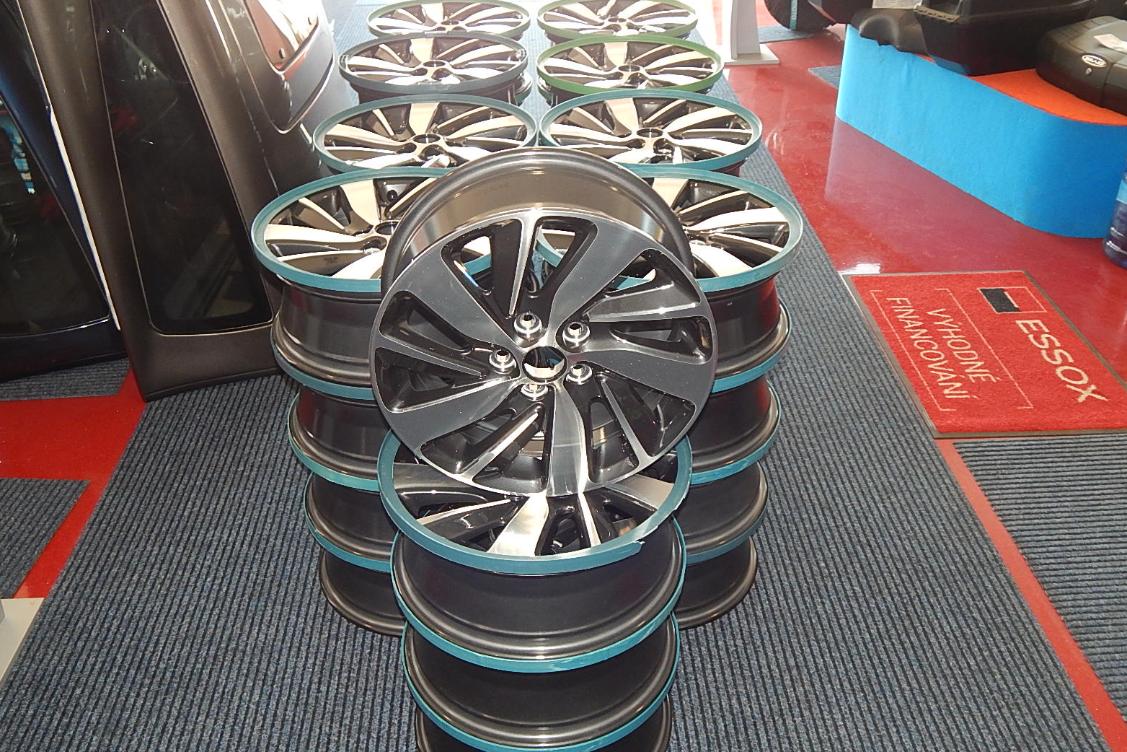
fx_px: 1033
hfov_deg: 57.2
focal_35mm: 33
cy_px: 395
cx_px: 557
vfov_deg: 40.0
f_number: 3.2
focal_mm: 5.6
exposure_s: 1/30
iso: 200
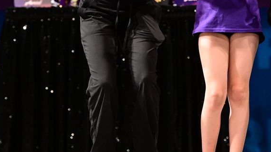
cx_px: 254
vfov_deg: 2.9
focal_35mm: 415
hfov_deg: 5.2
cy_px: -38
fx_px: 2981
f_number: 4
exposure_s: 1/800
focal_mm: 150
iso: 4000
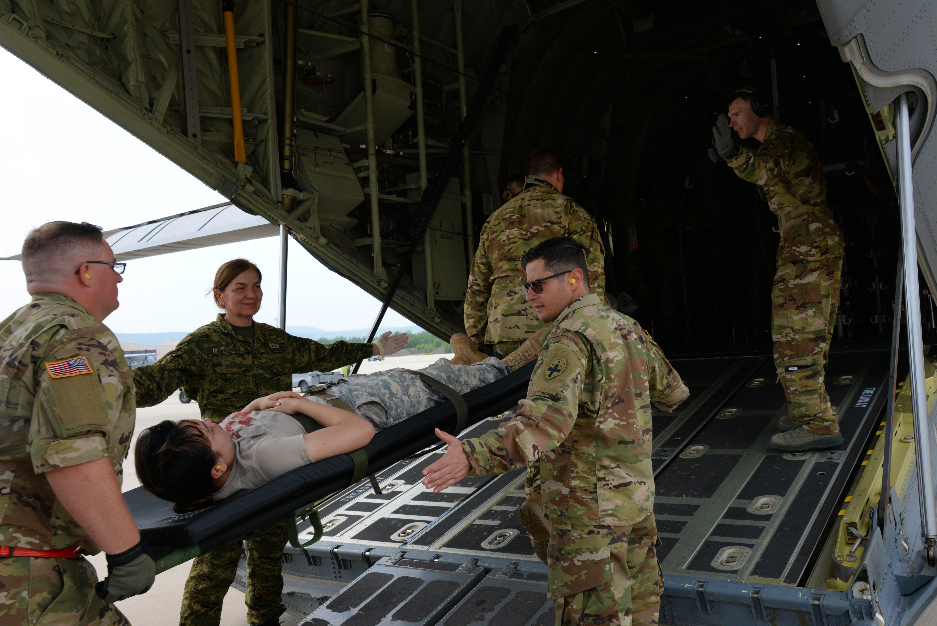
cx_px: 468
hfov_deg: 55.8
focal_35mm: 34
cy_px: 313
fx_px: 885
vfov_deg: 38.9
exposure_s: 1/400
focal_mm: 34
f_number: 10
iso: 800
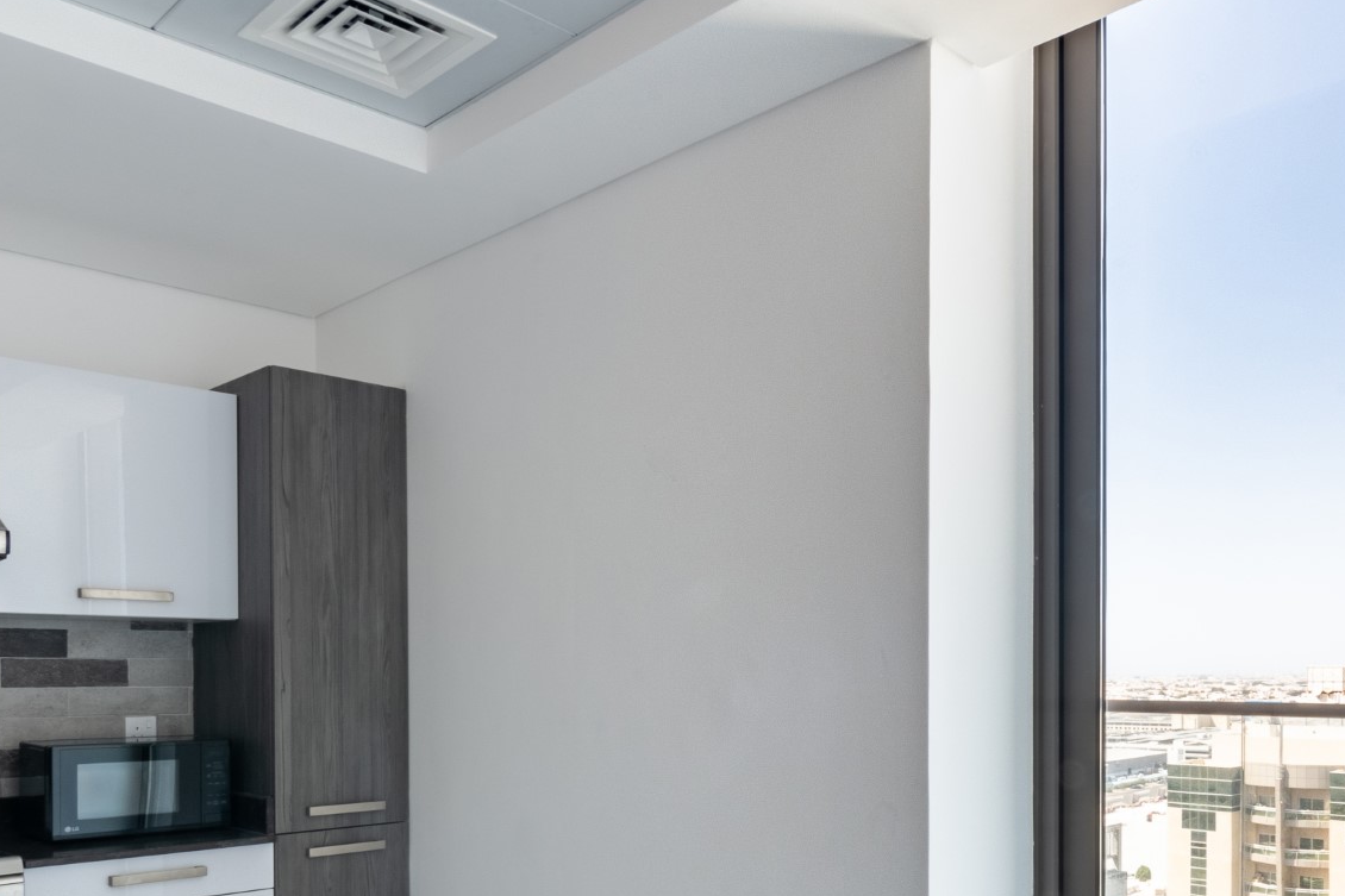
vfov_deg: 43.2
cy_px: 692
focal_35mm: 29
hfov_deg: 62.9
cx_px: 825
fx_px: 1083
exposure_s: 1/40
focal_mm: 11
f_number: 22
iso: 250
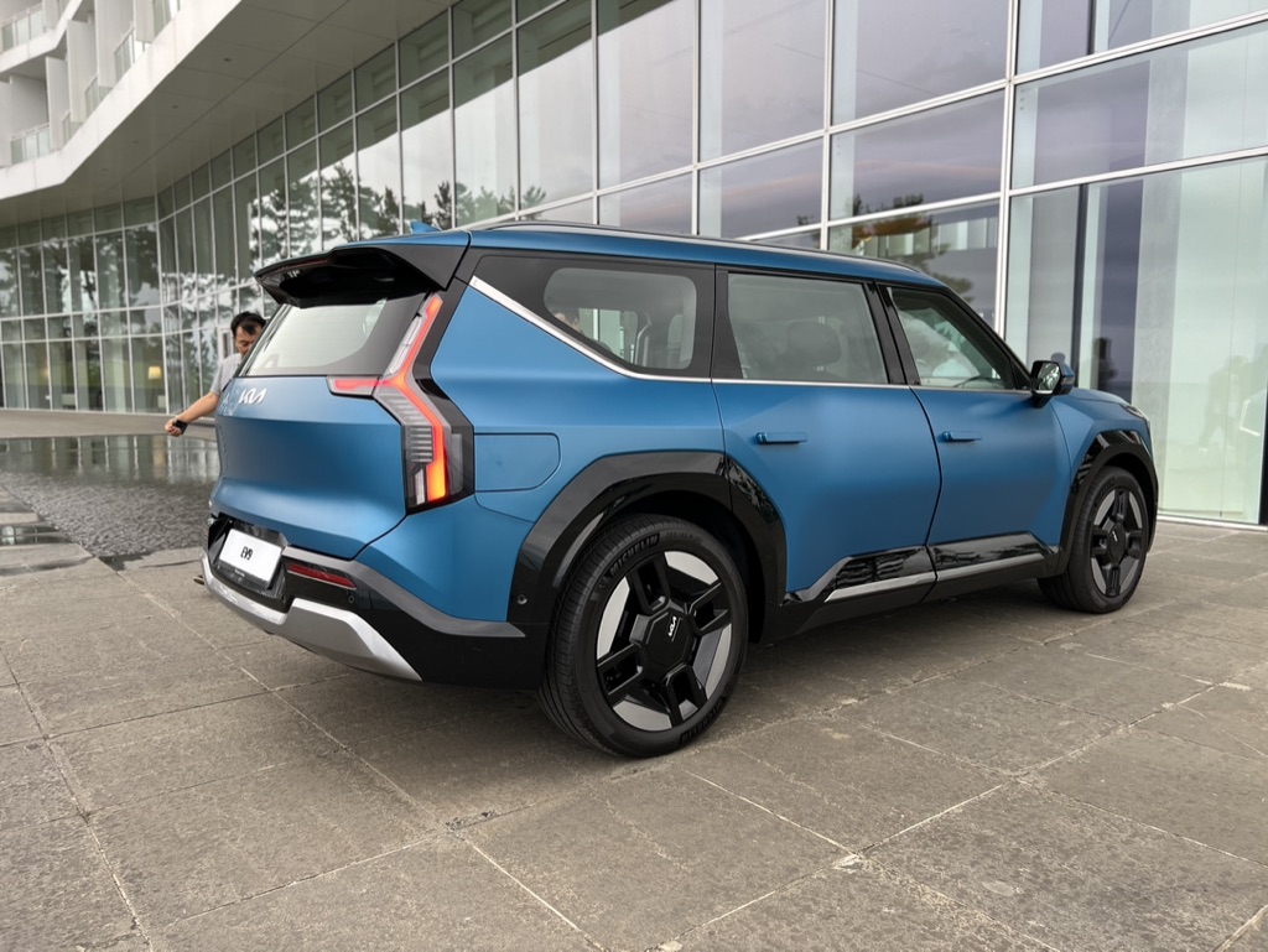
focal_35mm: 26
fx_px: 953
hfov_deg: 67.3
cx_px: 634
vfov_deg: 53.1
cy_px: 476
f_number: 1.5
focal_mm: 5.7
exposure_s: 1/121
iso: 64
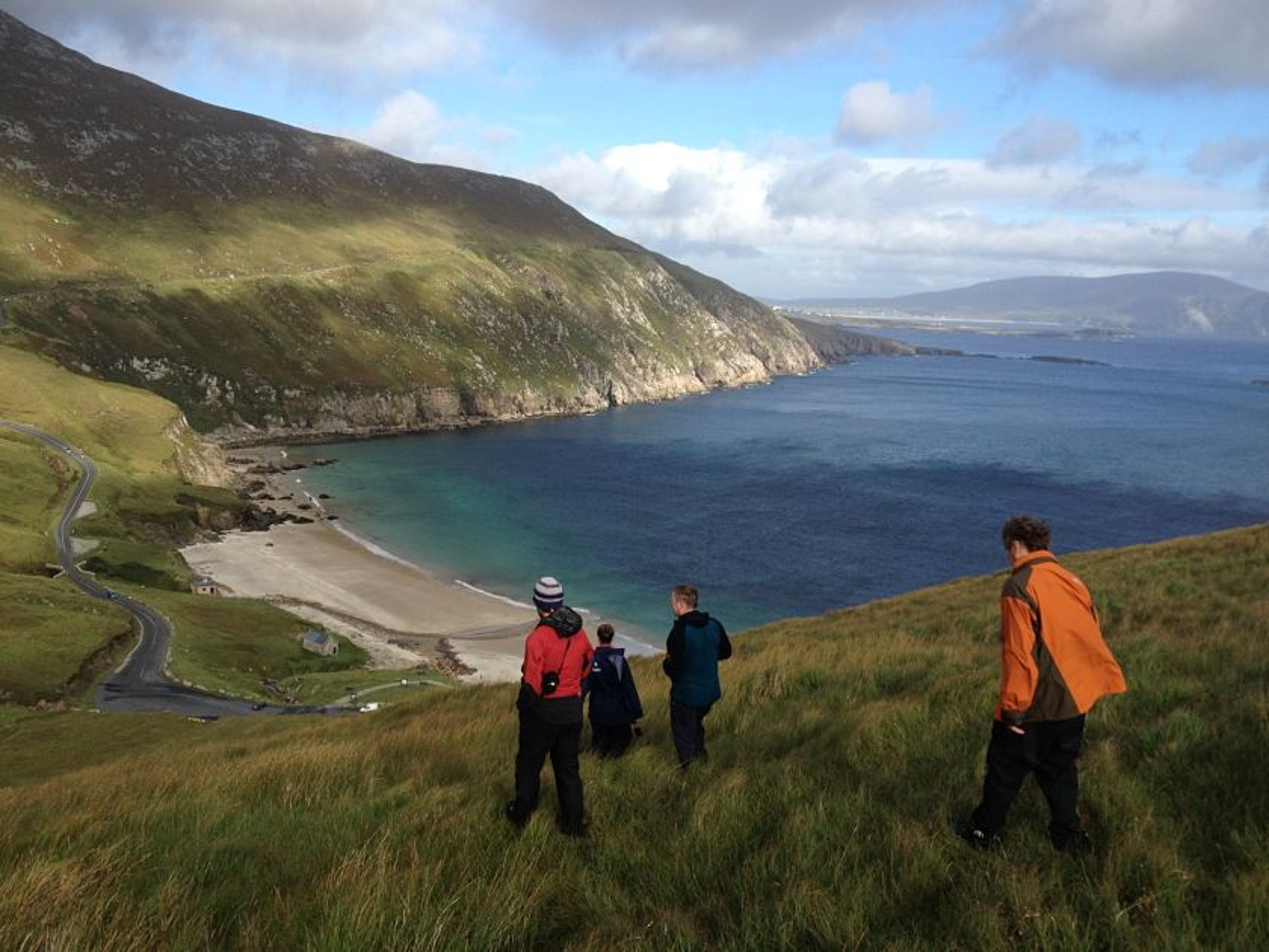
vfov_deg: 40.7
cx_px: 634
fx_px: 1283
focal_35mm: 35
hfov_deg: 52.6
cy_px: 476
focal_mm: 4.28
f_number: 2.4
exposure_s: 1/1416
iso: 50
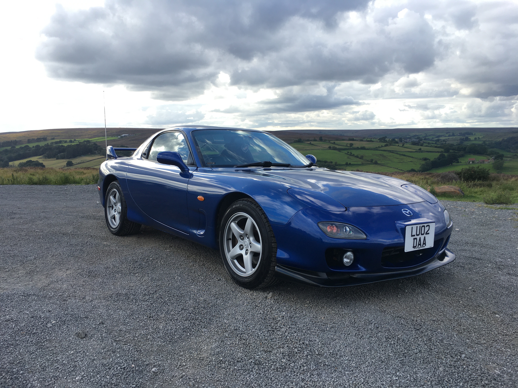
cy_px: 194
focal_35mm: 29
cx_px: 259
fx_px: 434
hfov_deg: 61.7
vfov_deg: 48.2
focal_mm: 4.15
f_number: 2.2
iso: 25
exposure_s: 1/493
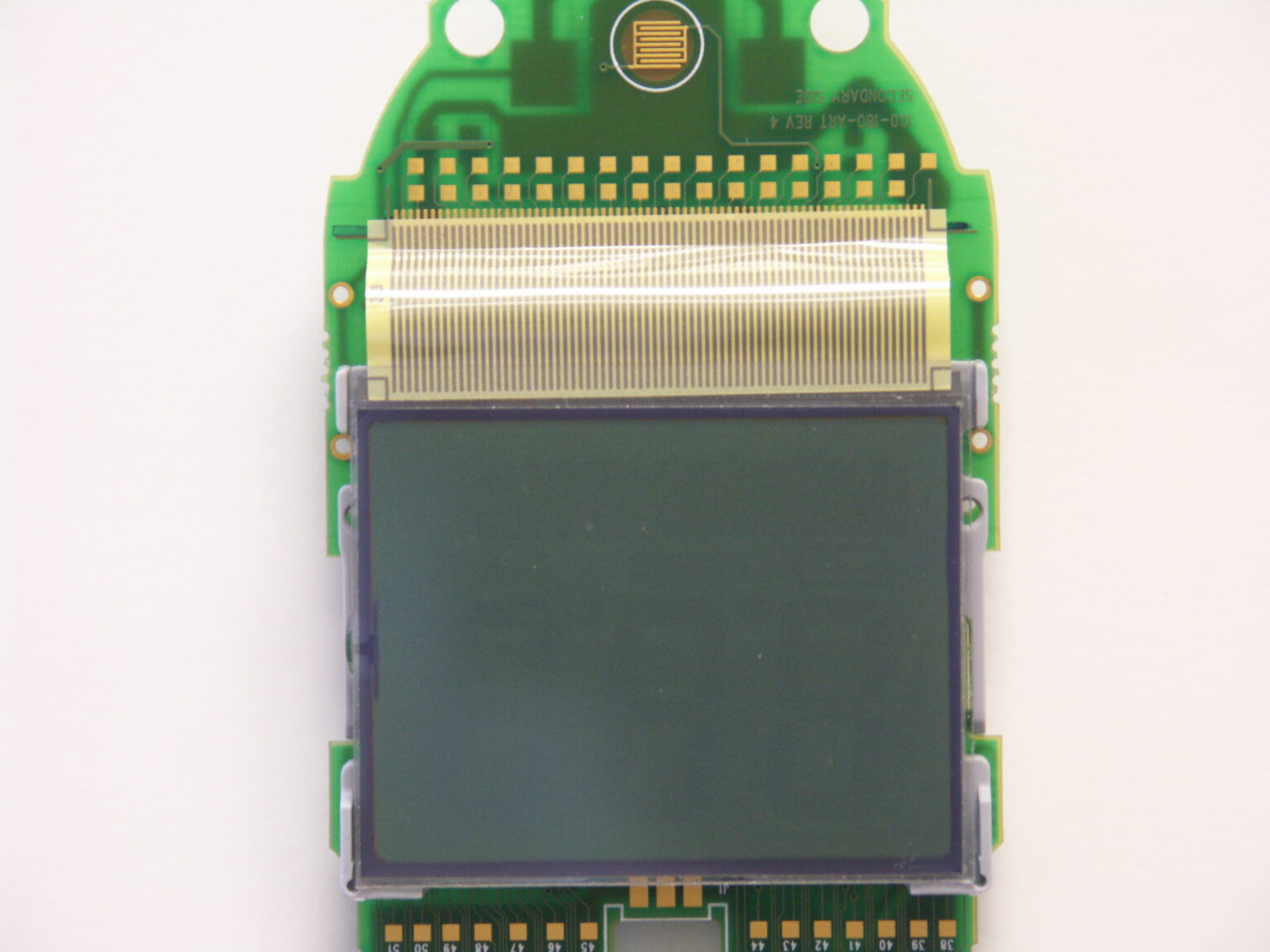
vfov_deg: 7.4
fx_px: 7338
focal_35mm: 200
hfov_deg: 9.9
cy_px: 476
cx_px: 635
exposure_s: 1/15
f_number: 3.5
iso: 200
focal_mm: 50.8
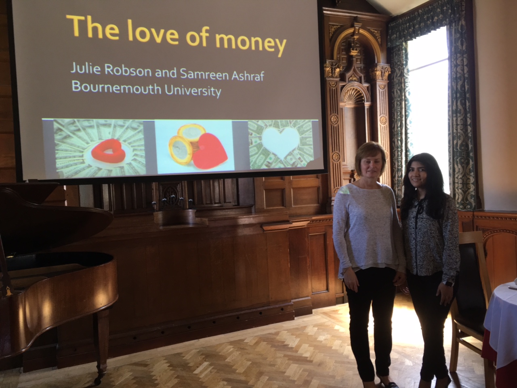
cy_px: 194
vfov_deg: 48.2
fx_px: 433
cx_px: 258
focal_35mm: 29
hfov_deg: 61.7
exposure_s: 1/33
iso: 80
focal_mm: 4.15
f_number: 2.2
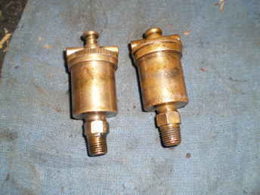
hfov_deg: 51.4
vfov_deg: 39.7
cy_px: 98
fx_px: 270
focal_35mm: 36
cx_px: 130
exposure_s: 1/30
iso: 125
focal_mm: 6.3
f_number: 3.1
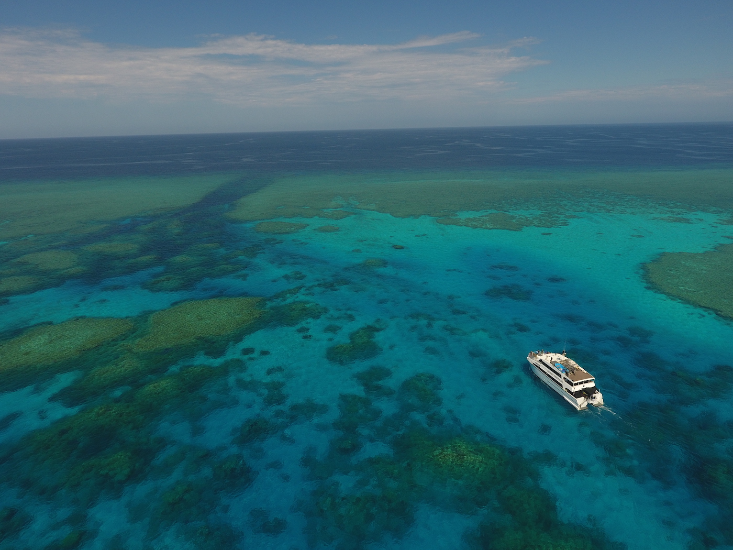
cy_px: 275
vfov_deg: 66.0
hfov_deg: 81.7
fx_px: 424
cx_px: 366
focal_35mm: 20
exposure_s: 1/1770
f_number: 2.8
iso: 100
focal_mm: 3.61
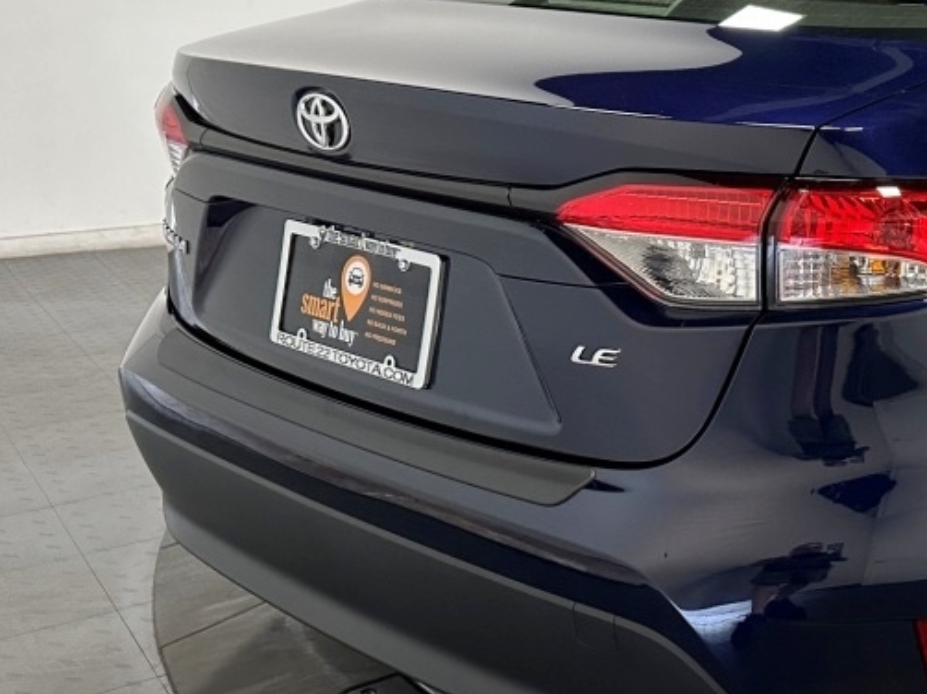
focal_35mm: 49
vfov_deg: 29.7
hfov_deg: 36.0
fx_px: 1312
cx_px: 875
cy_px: 345
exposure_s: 1/60
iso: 400
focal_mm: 6.86
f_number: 1.78
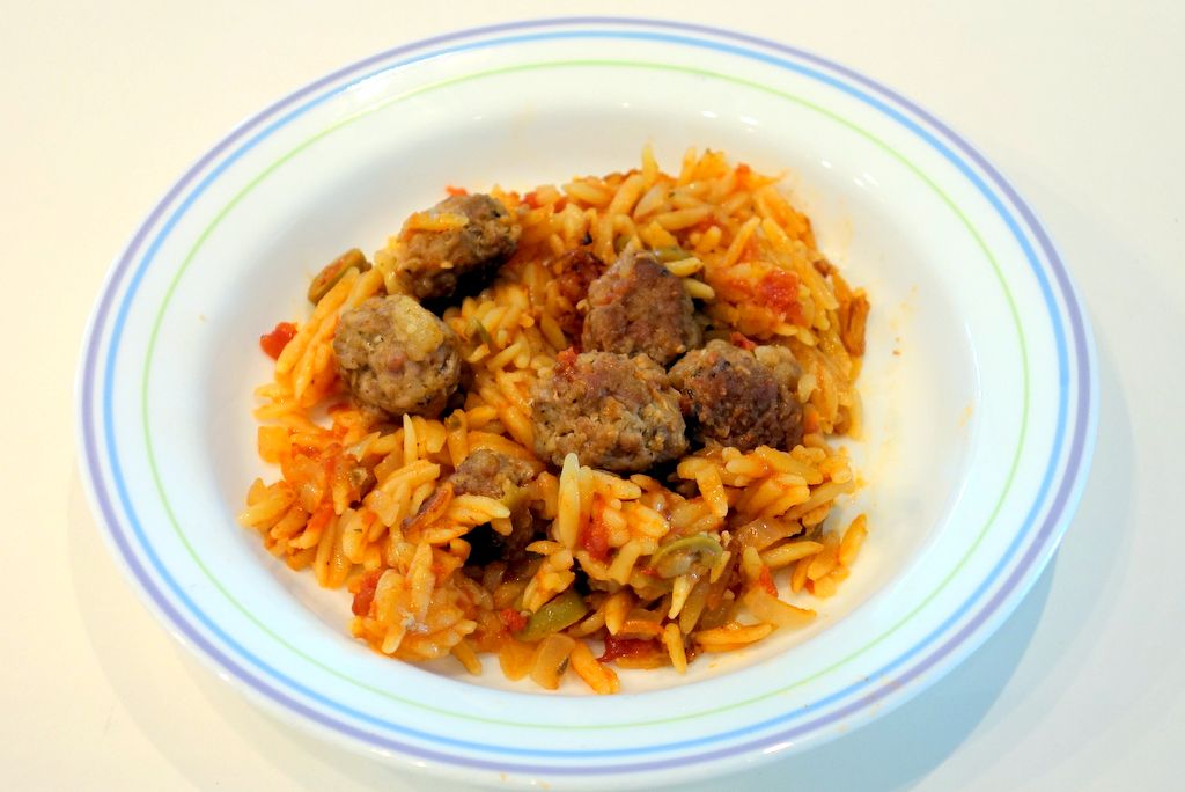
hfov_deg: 51.9
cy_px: 396
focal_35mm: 37
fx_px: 1219
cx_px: 592
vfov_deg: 36.0
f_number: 2.8
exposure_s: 1/40
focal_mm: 13.9
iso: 125
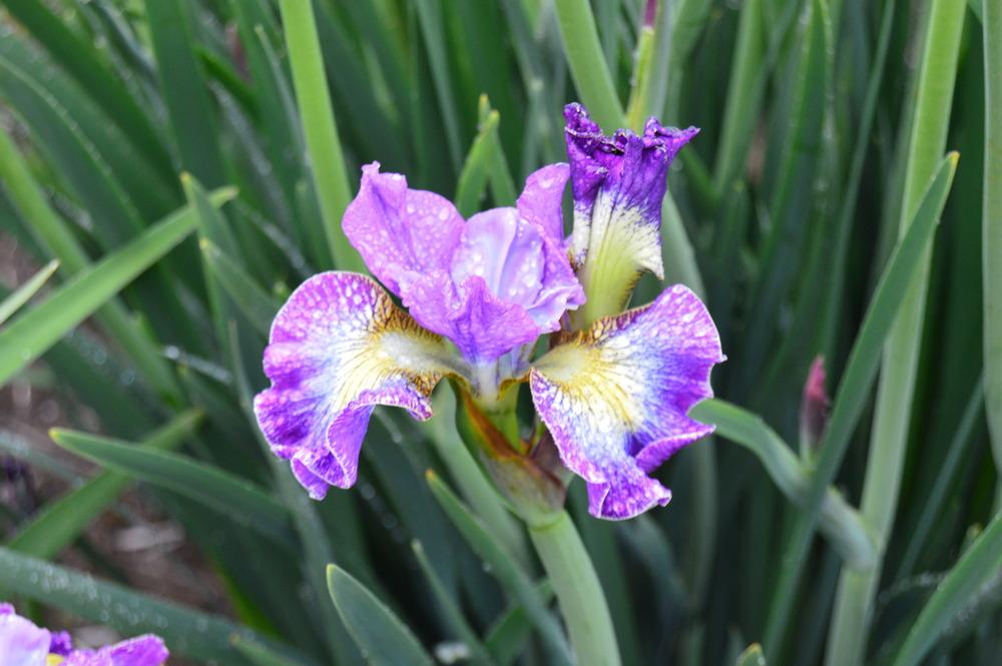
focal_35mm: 82
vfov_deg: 16.5
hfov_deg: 24.6
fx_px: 2294
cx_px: 501
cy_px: 333
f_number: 7.1
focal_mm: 55
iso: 800
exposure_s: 1/60
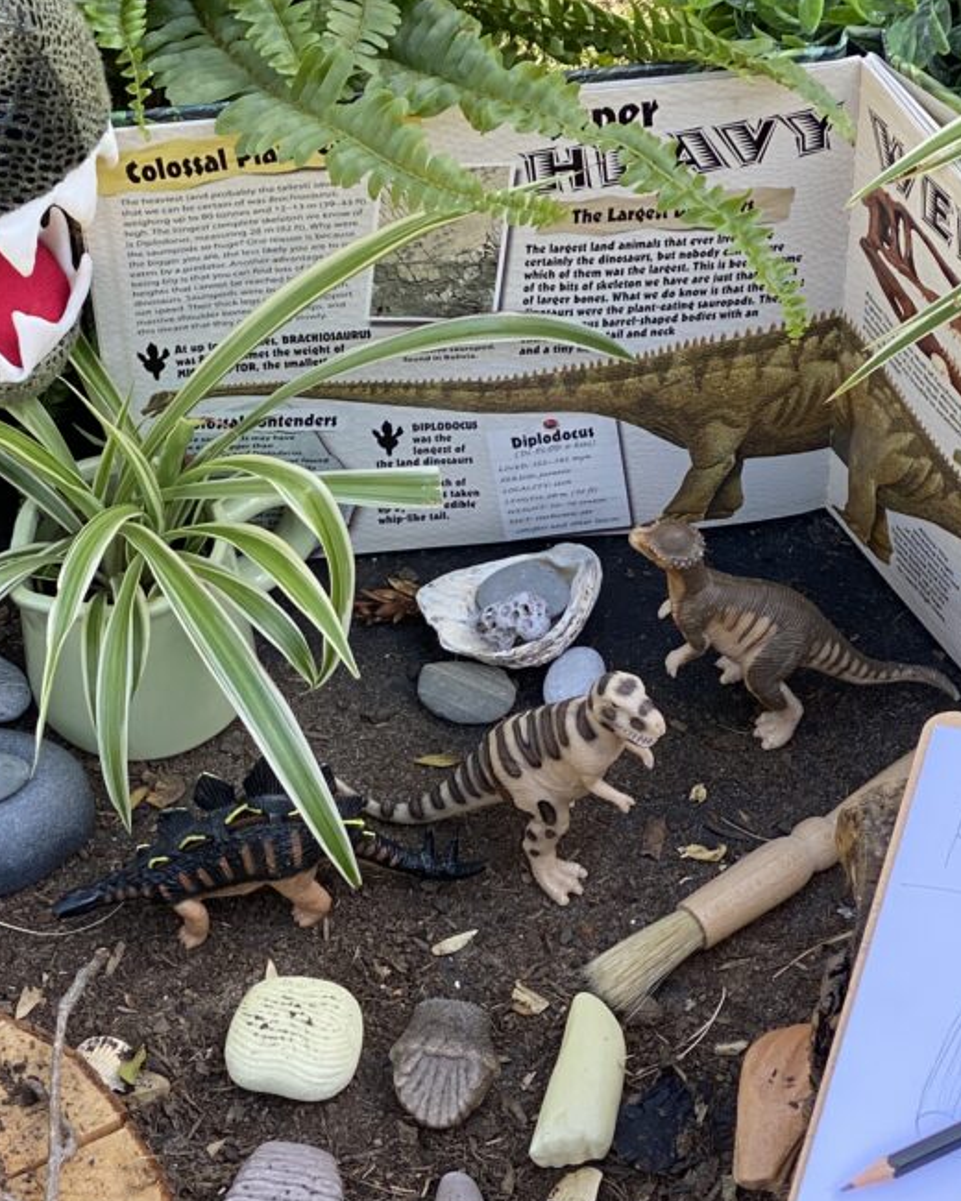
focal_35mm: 120
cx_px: 540
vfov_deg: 15.9
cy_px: 957
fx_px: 4266
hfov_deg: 12.8
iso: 32
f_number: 2
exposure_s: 1/122
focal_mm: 6
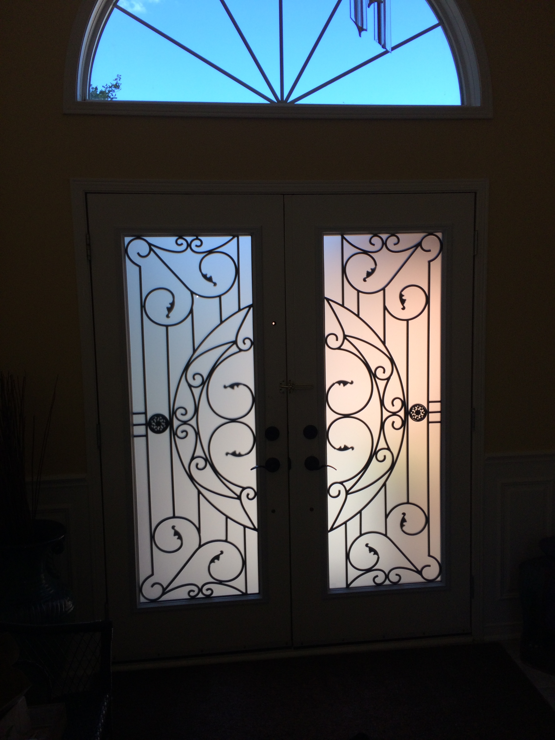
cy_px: 370
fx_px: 641
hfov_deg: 46.8
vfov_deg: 60.0
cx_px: 278
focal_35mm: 30
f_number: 2.2
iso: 40
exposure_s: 1/483
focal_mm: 4.12
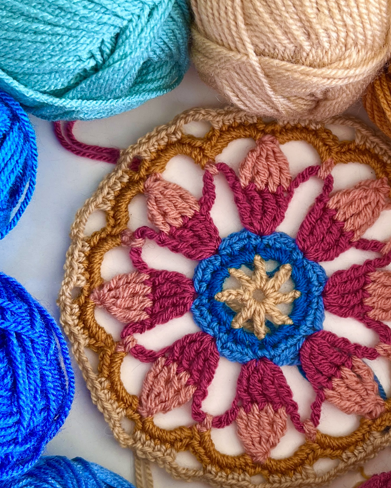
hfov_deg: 27.0
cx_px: 257
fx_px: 810
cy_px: 281
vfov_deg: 33.5
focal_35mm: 56
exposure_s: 1/121
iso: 80
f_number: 1.5
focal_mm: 5.7
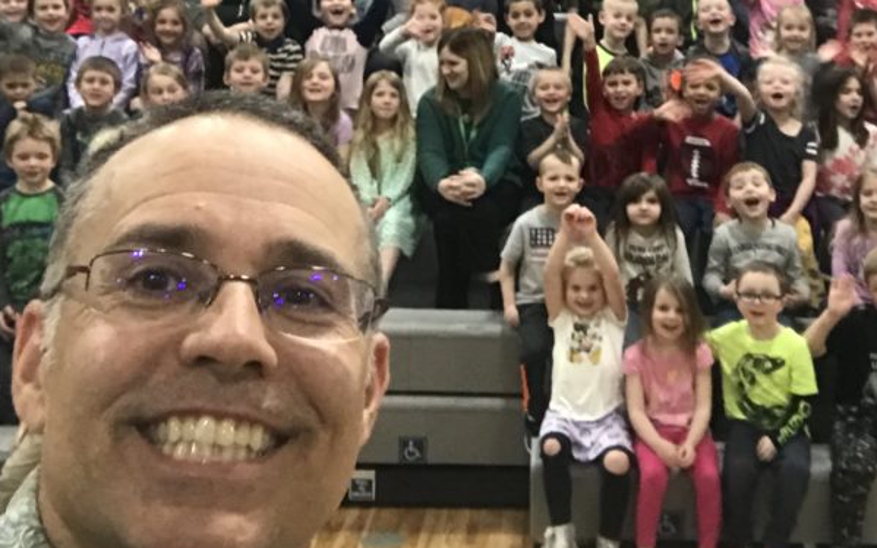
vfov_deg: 22.0
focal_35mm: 58
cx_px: 551
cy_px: 93
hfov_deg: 34.9
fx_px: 1386
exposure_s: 1/30
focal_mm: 2.87
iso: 160
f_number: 2.2
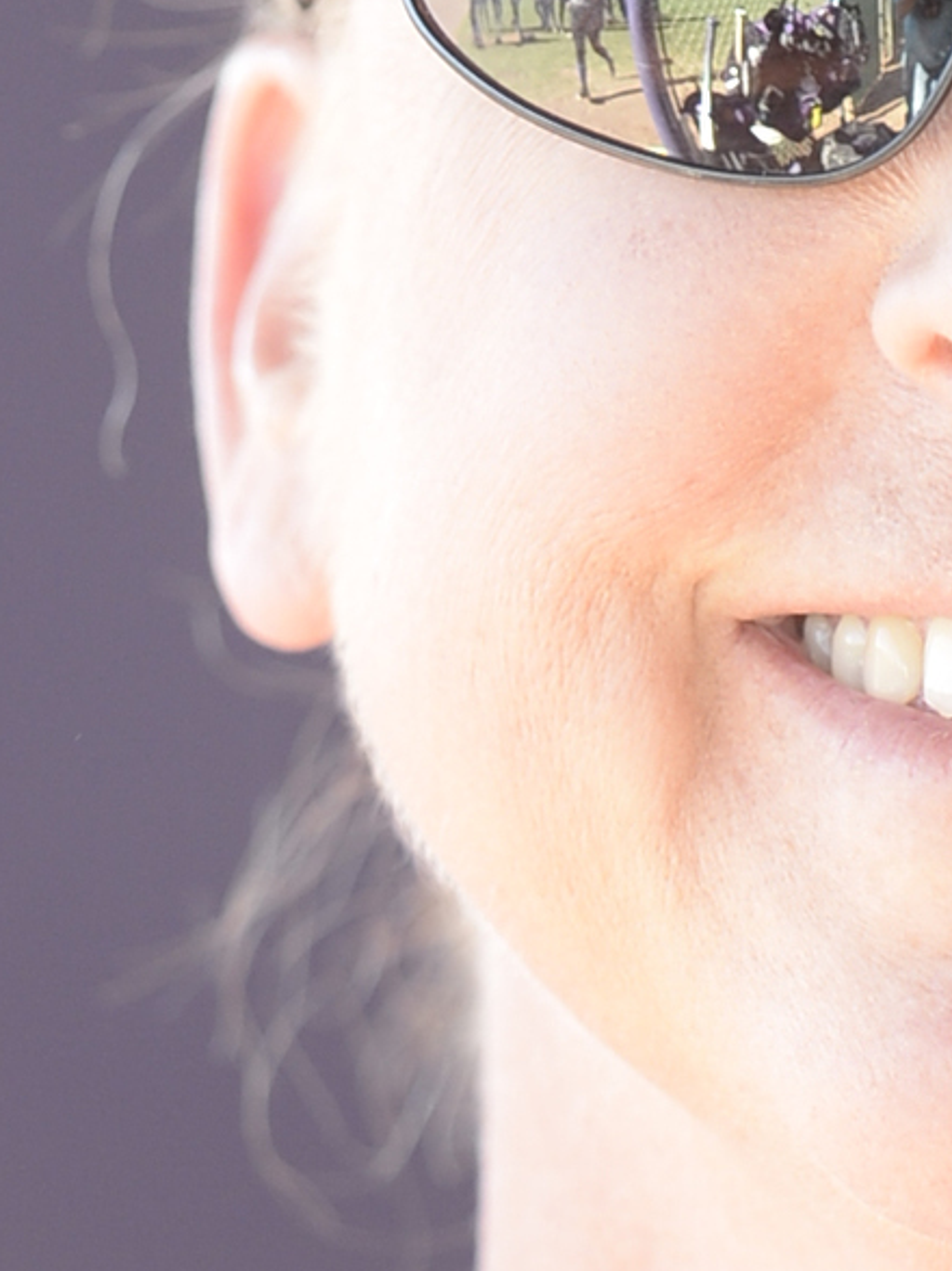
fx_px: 11738
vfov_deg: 6.2
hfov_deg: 4.6
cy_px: 230
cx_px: 1057
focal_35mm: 320
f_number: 4
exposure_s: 1/250
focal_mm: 122
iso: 500
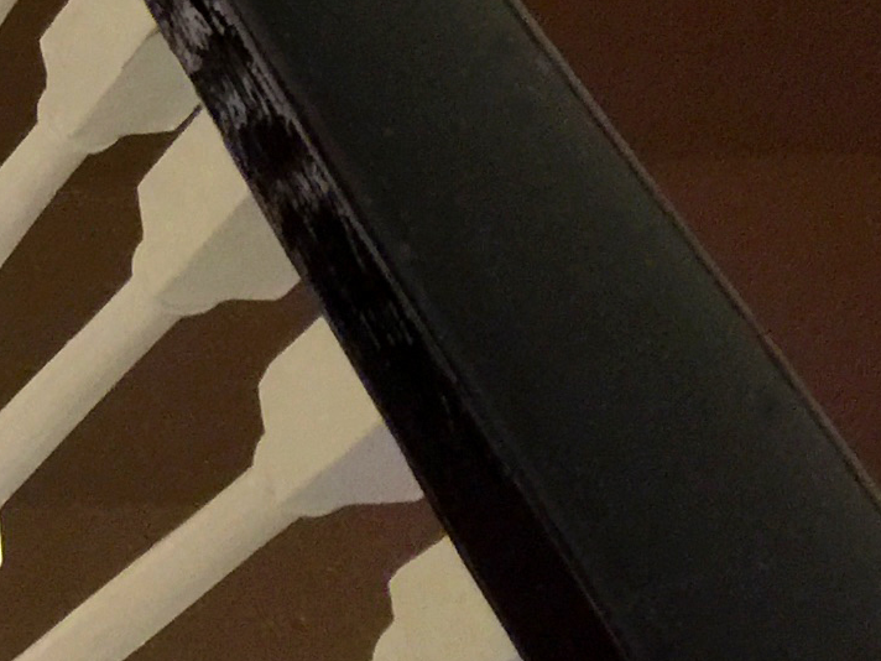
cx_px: -1074
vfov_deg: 11.1
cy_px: 459
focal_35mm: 133
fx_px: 3385
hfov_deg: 12.4
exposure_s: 1/4
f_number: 2.2
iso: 80
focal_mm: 4.15
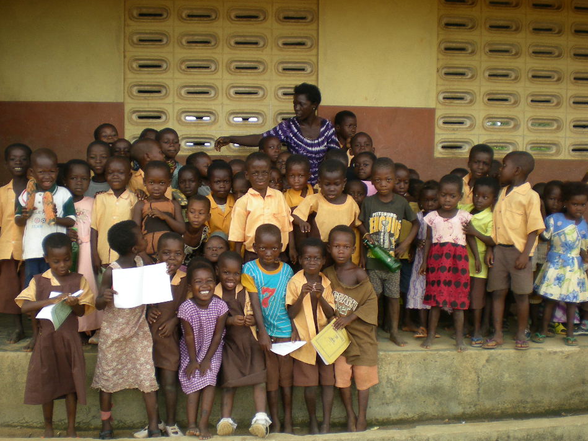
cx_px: 278
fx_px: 697
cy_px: 229
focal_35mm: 41
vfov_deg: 35.1
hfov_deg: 45.7
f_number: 3.1
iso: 50
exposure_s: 1/186
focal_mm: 6.3
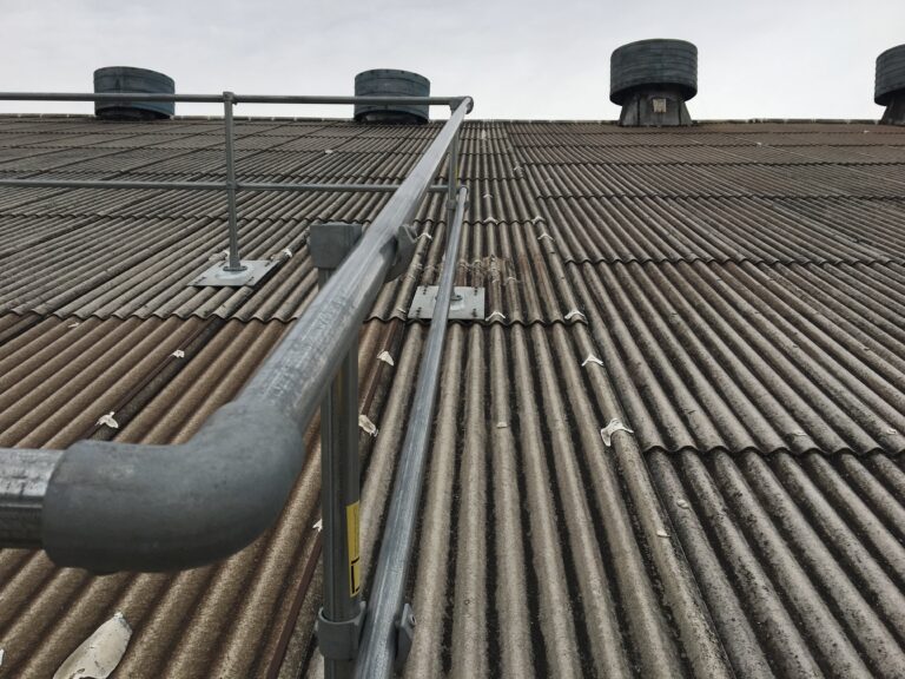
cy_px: 340
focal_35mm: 29
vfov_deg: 48.2
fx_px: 758
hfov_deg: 61.7
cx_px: 452
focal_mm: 4.15
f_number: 2.2
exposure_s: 1/275
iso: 25
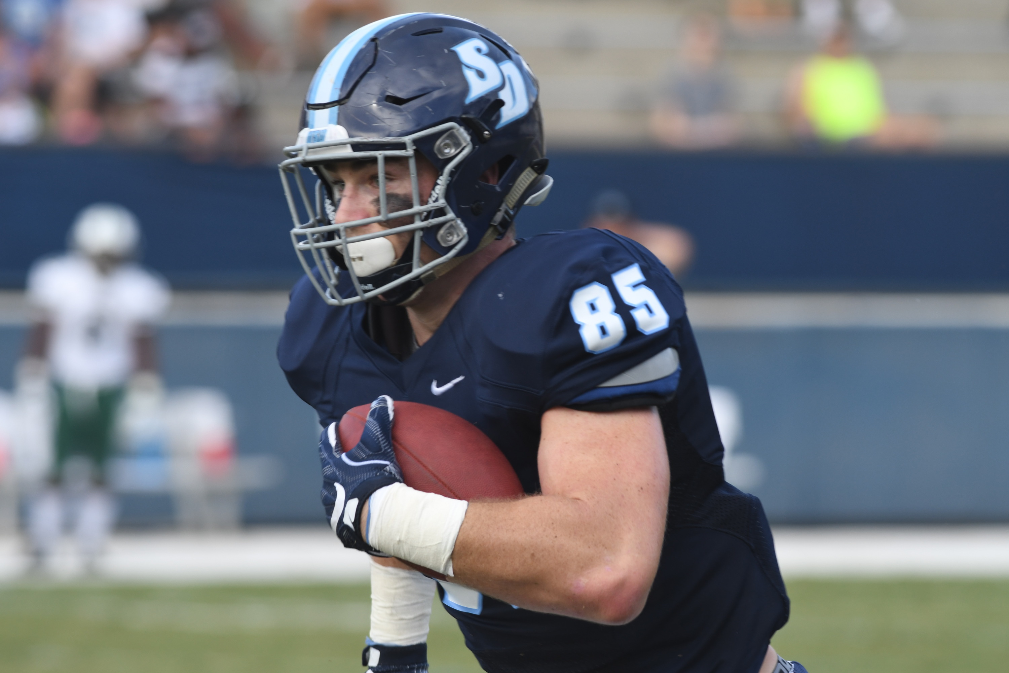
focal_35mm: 450
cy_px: 336
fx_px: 12612
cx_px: 504
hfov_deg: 4.6
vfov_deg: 3.1
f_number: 5.6
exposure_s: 1/640
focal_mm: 300
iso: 400
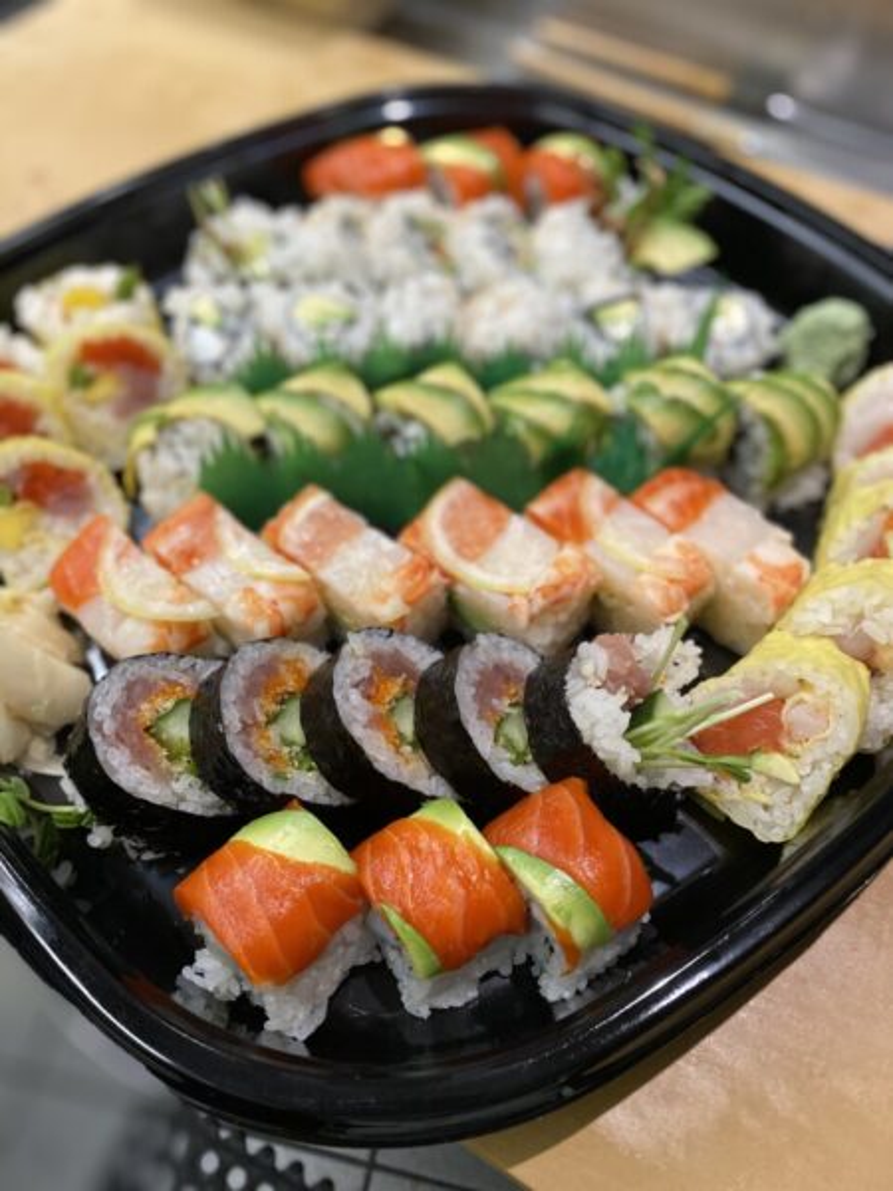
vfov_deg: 67.3
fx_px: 894
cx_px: 446
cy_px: 596
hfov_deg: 53.1
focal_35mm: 26
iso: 320
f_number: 1.8
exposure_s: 1/60
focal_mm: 4.25
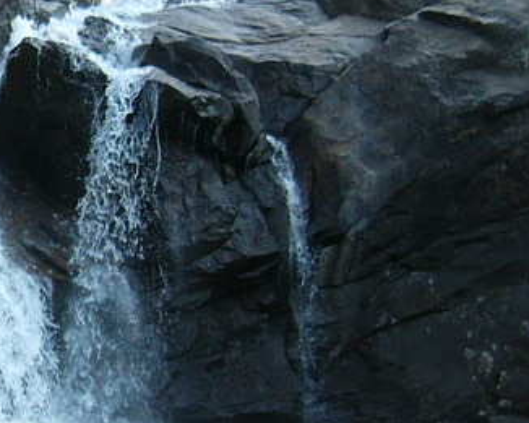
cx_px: 0
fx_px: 2099
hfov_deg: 14.1
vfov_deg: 11.5
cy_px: 156
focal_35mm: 134
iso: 50
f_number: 2.8
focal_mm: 5.8
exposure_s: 1/200
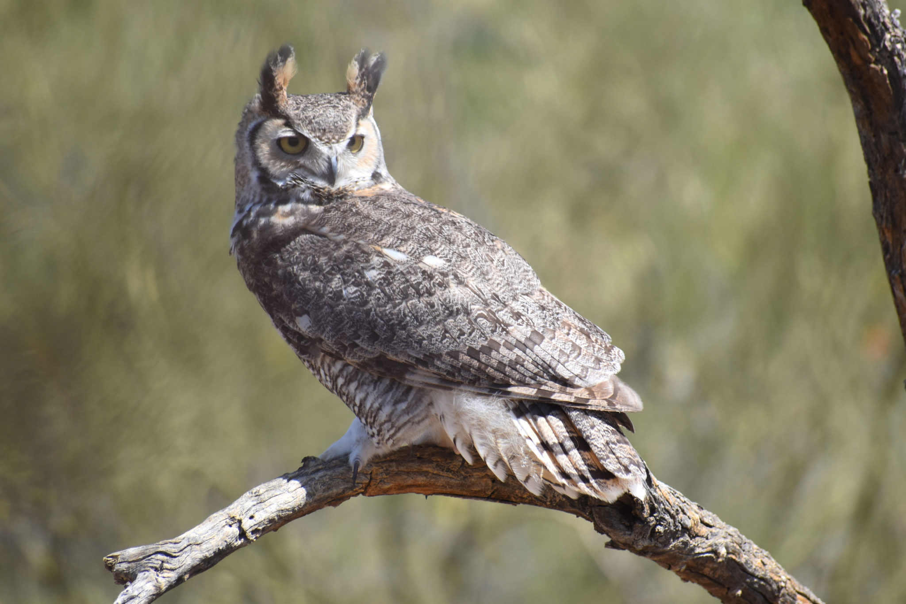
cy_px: 302
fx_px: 10191
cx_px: 453
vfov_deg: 3.4
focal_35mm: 405
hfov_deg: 5.1
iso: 400
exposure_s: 1/1250
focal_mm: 270
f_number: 6.3
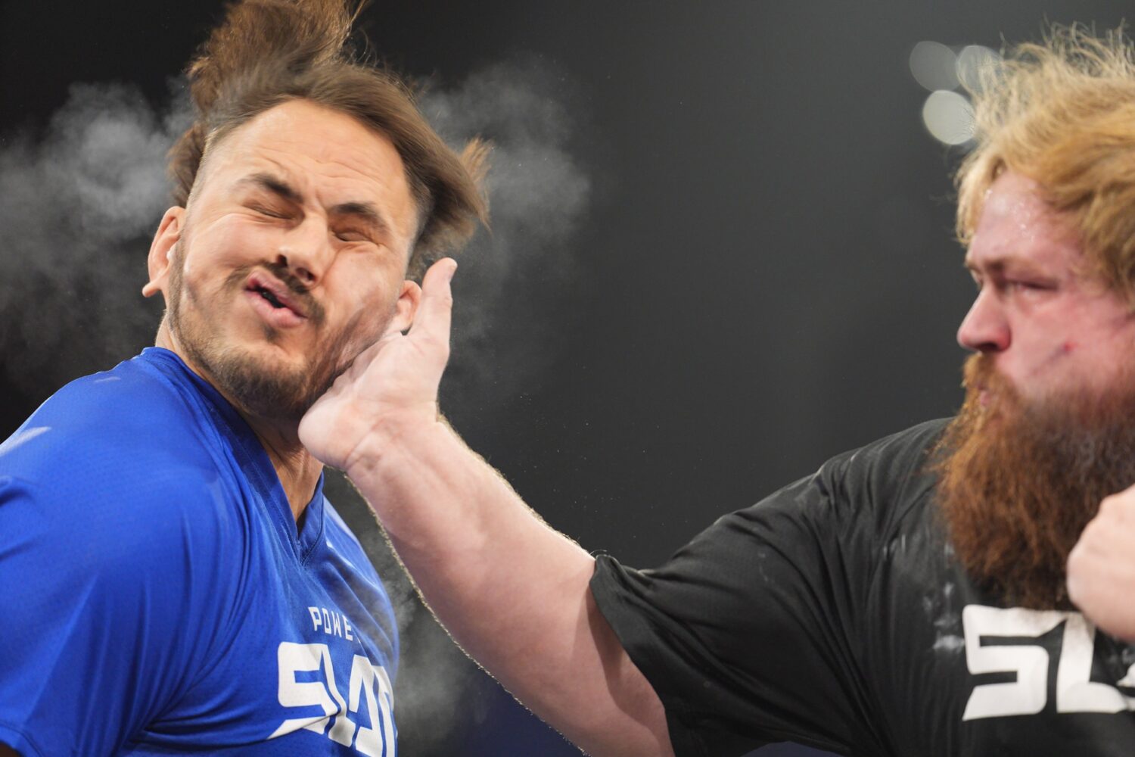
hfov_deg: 6.9
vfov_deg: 4.6
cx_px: 568
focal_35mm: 300
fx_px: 9458
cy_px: 378
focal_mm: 300
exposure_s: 1/1600
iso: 1600
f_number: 3.2
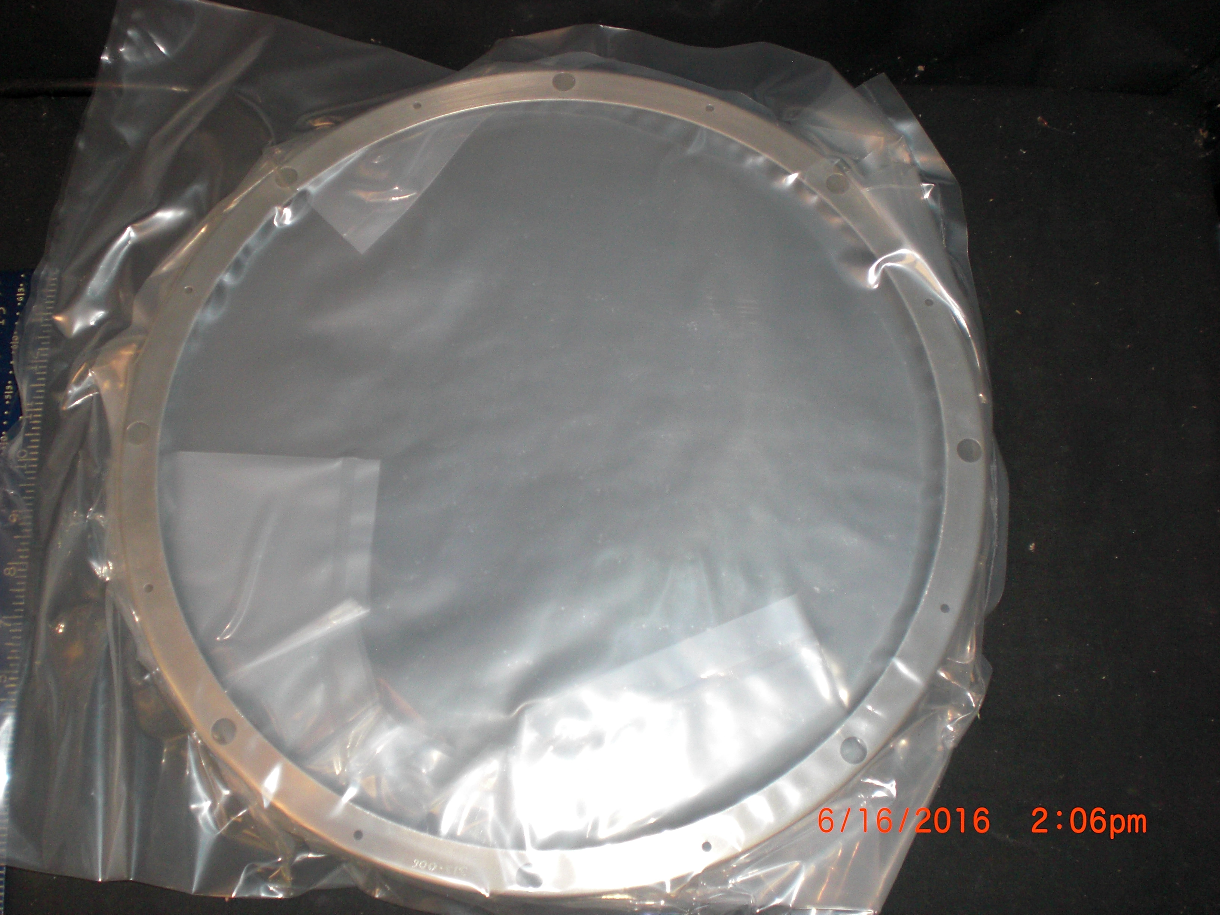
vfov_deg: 37.7
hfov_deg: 49.0
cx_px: 610
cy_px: 458
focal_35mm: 38
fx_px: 1339
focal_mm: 6.3
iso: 200
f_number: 3.1
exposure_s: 1/60
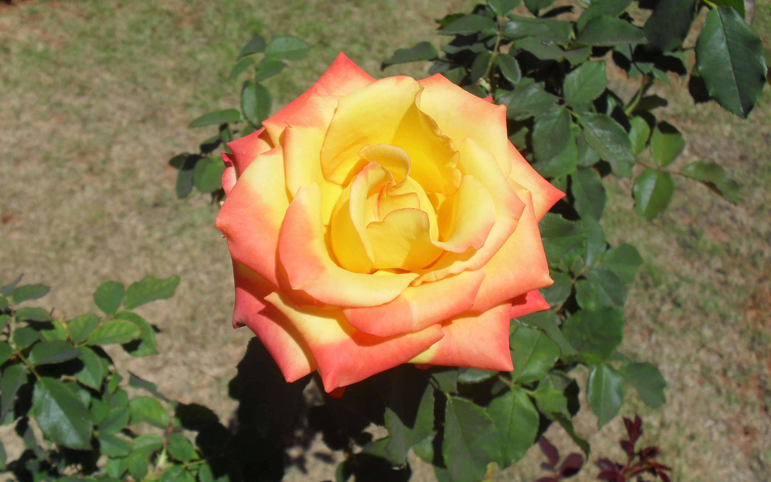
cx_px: 389
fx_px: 798
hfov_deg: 51.5
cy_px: 277
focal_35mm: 38
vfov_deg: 33.5
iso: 80
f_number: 8.4
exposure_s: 1/350
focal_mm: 6.3
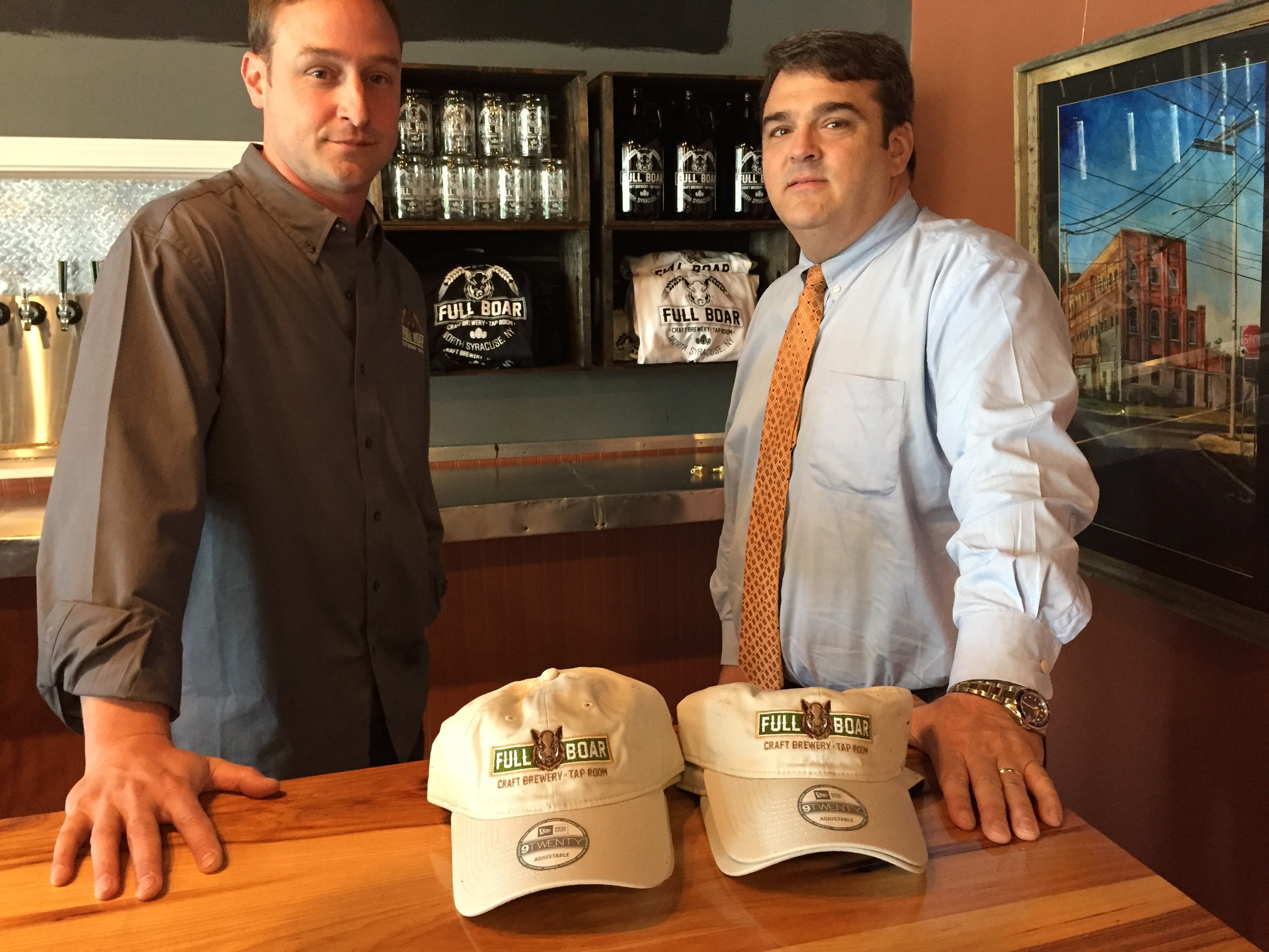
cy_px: 476
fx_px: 1063
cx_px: 634
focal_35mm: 29
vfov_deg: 48.2
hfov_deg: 61.7
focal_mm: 4.15
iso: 250
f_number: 2.2
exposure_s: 1/17
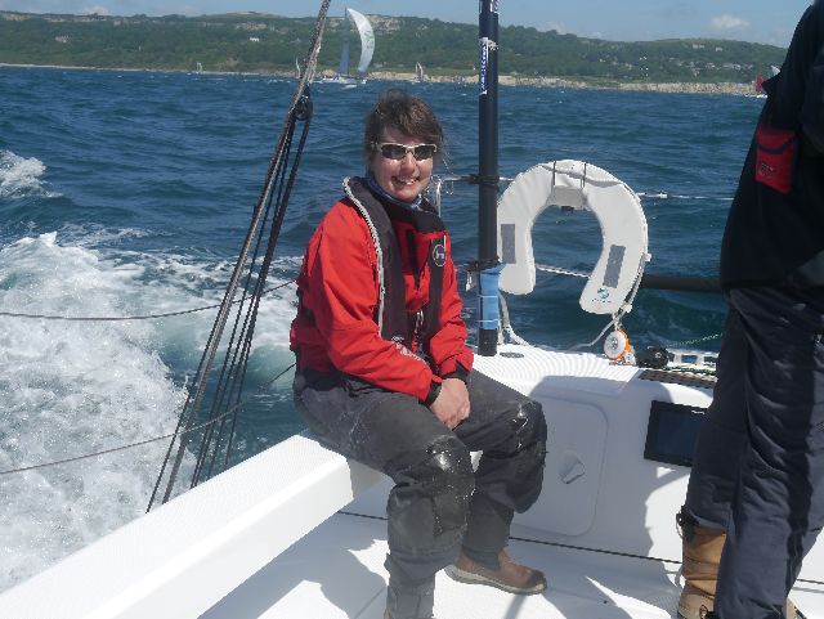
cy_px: 310
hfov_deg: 53.9
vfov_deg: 41.8
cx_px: 412
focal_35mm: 34
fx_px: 810
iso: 160
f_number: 9
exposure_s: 1/500
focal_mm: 17
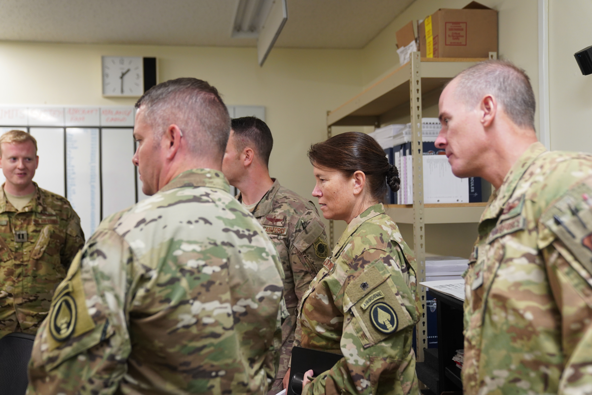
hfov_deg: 51.9
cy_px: 198
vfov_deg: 35.9
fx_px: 608
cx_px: 296
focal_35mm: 37
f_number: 2.8
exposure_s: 1/160
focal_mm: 37
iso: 1600
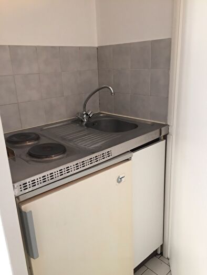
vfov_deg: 61.6
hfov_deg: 48.2
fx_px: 231
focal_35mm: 29
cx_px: 104
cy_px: 138
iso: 80
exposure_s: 1/33
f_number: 2.2
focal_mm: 4.15
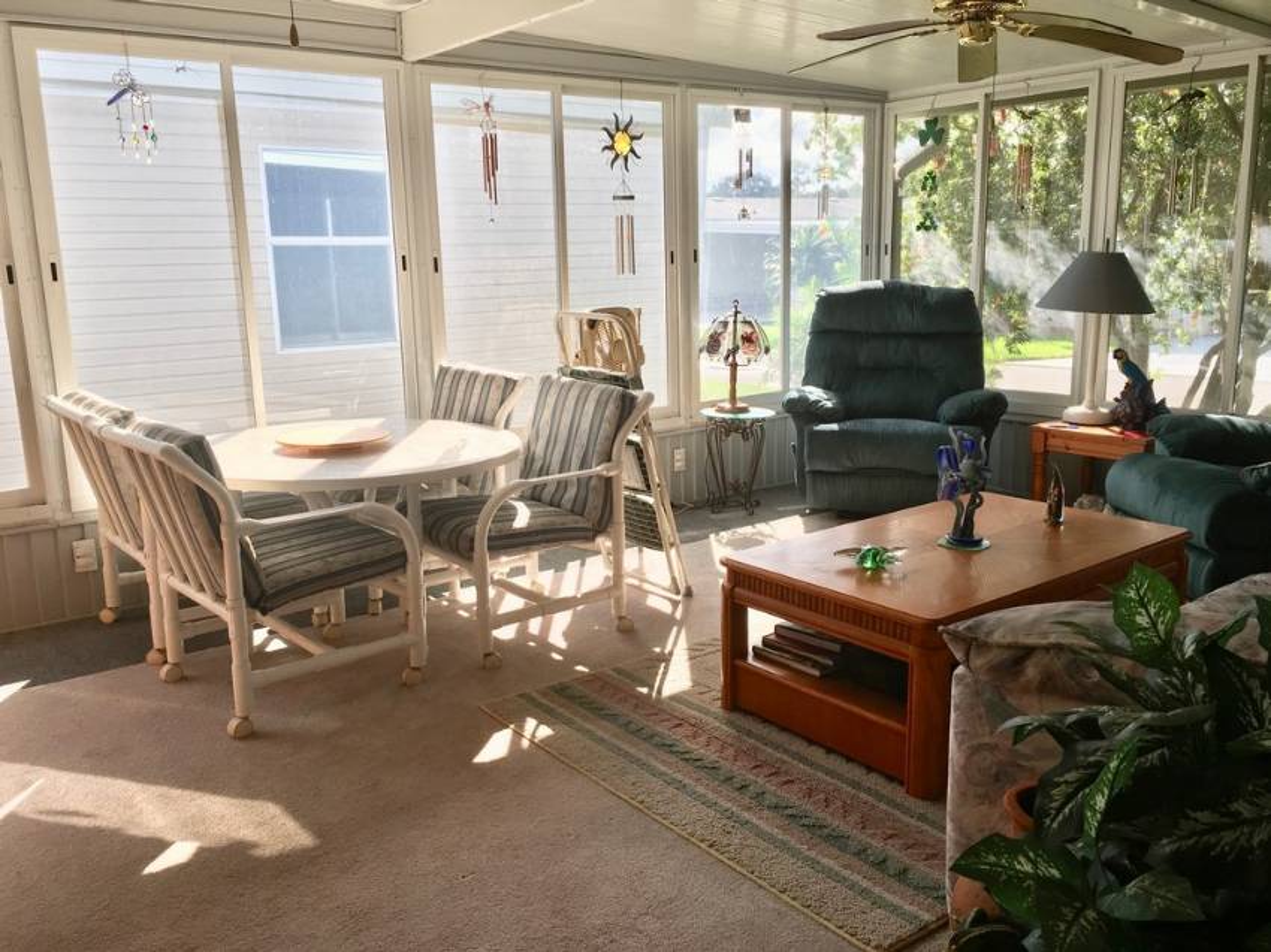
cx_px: 636
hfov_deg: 61.7
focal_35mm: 29
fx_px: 1064
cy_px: 476
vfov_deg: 48.2
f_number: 2.2
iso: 40
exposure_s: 1/120
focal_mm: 4.15
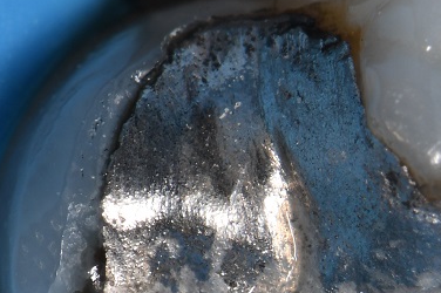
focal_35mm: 565
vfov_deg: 2.4
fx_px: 6915
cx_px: 418
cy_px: 409
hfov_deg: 3.6
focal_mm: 105
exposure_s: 1/160
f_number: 32
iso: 200
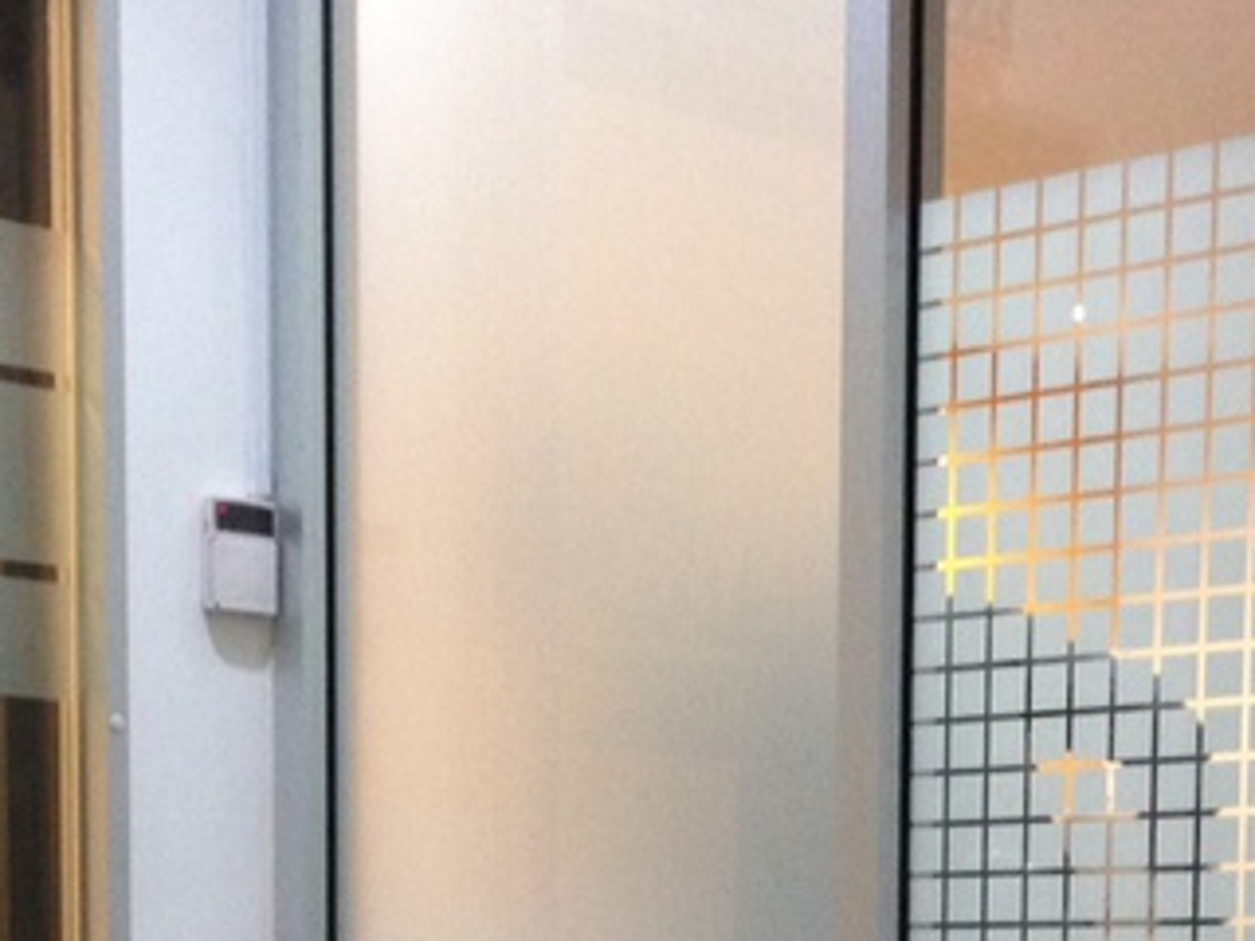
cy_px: 1302
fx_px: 3589
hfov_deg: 19.8
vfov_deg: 14.2
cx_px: 667
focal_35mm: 99
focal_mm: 4.12
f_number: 2.4
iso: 250
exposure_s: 1/20
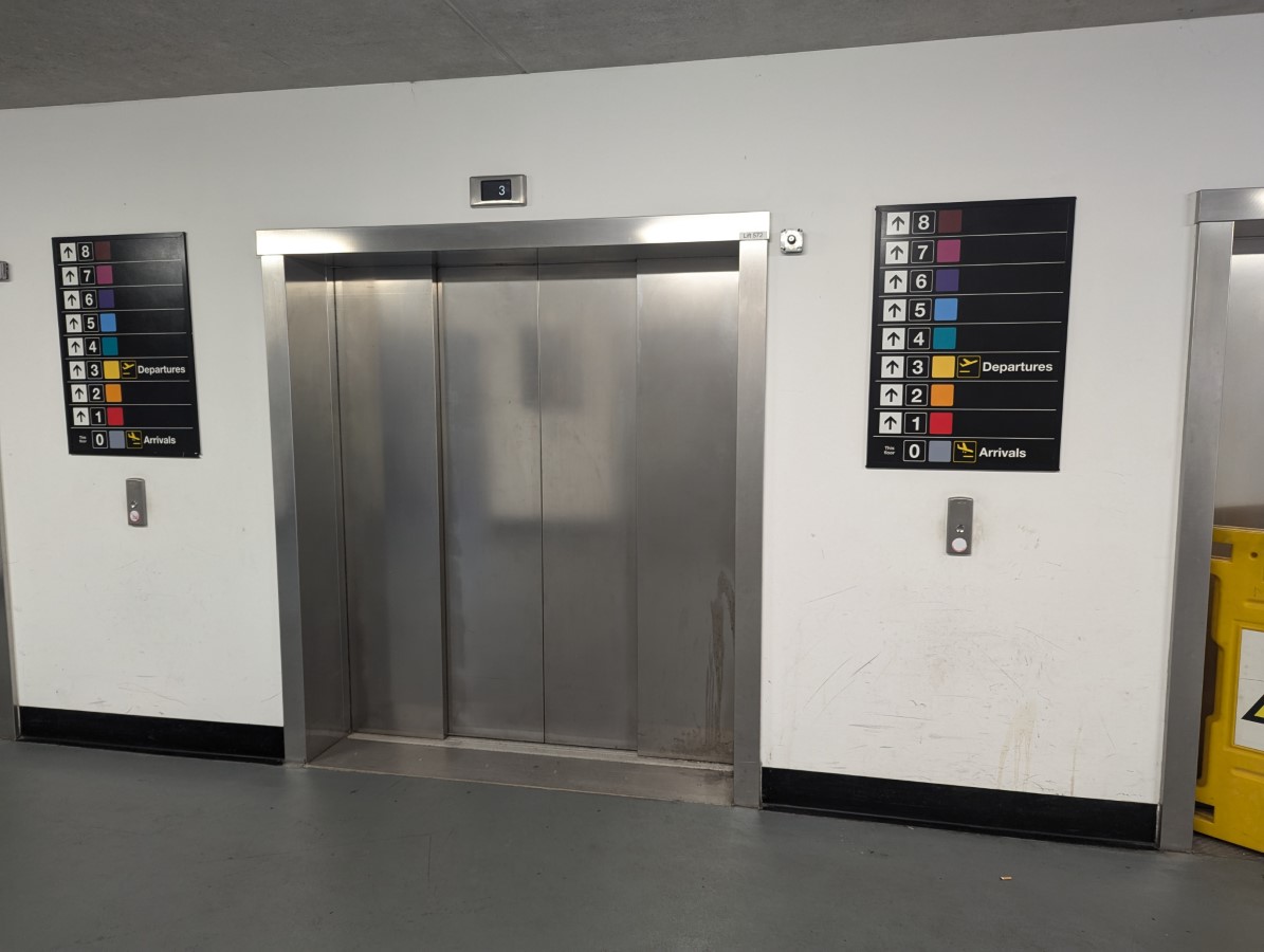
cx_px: 632
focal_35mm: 24
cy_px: 476
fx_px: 878
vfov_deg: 56.9
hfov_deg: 71.5
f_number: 1.85
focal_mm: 6.81
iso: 113
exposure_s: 1/30.8
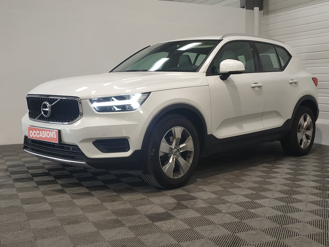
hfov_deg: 71.6
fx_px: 228
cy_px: 124
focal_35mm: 24
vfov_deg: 56.8
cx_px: 164
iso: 100
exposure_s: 1/50
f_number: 1.9
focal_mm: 3.94
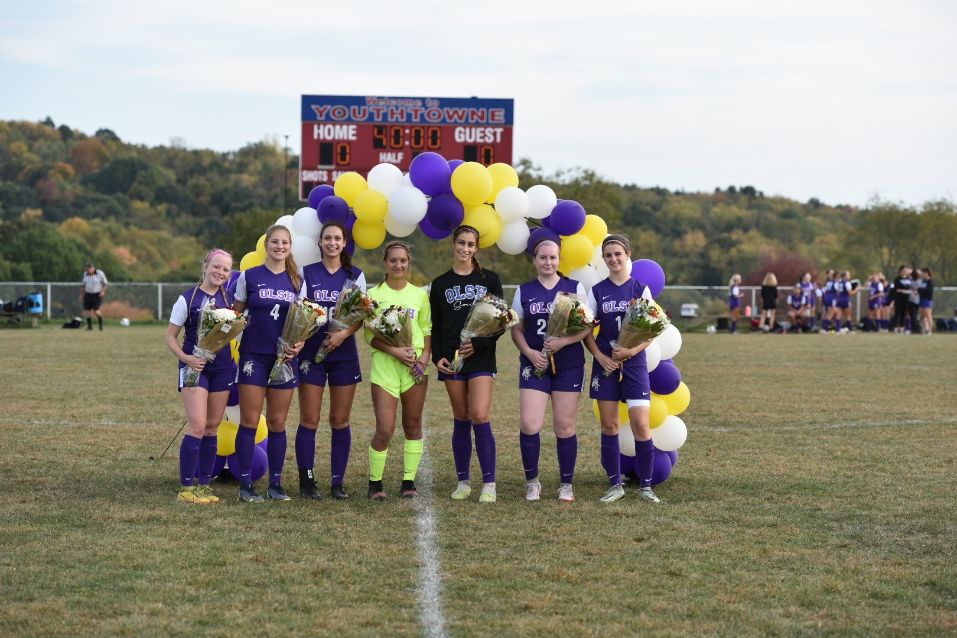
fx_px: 2658
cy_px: 319
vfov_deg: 13.7
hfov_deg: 20.4
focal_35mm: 100
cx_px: 478
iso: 400
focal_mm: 100
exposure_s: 1/1000
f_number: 4
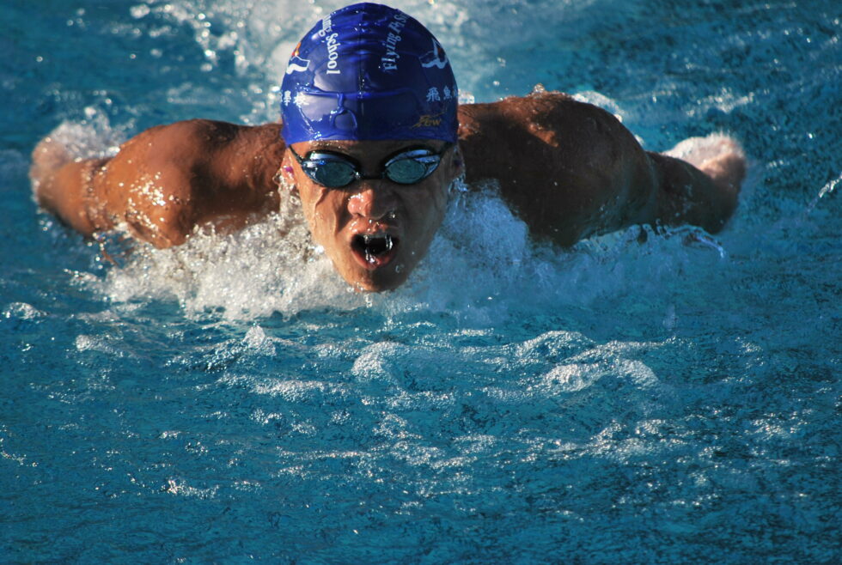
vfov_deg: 4.6
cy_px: 282
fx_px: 7032
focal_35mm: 300
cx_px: 421
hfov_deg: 6.9
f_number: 5.6
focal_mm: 200
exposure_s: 1/640
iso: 200
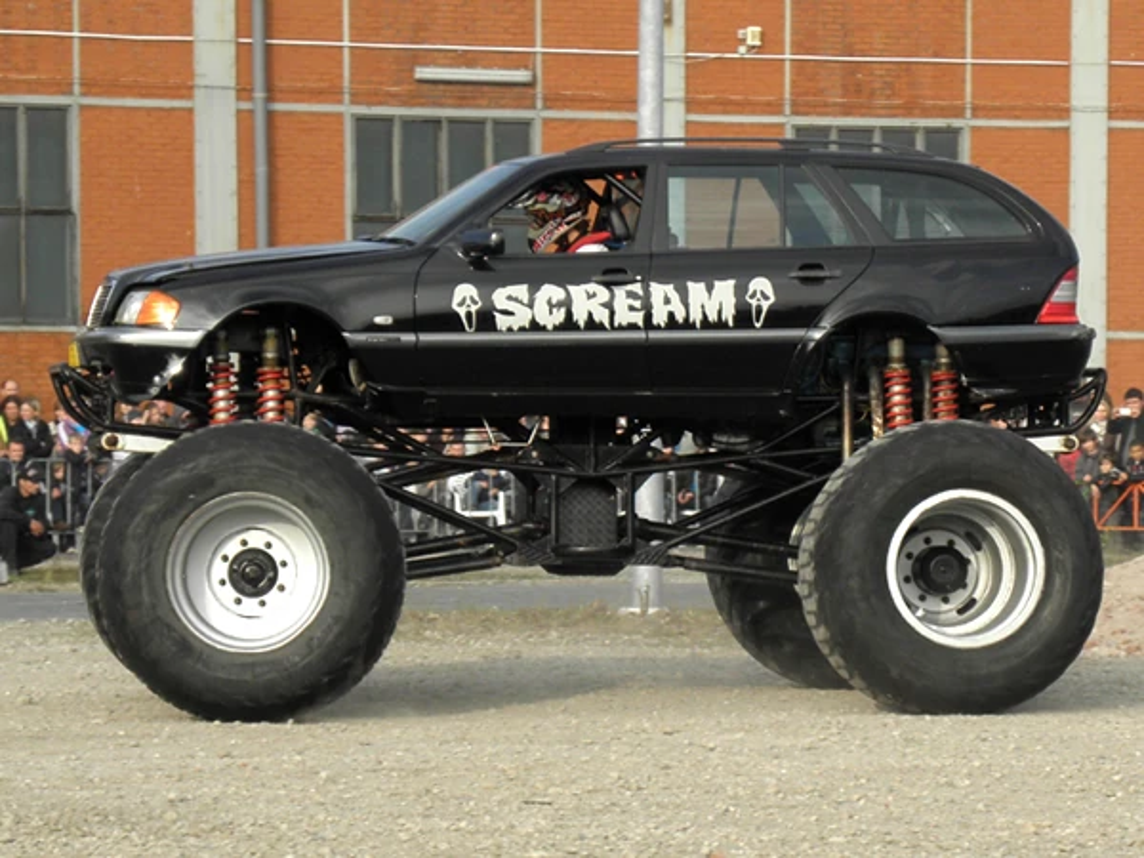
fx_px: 4627
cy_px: 429
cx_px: 572
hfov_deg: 14.1
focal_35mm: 140
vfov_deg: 10.6
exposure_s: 1/250
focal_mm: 24.95
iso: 64
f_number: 4.4
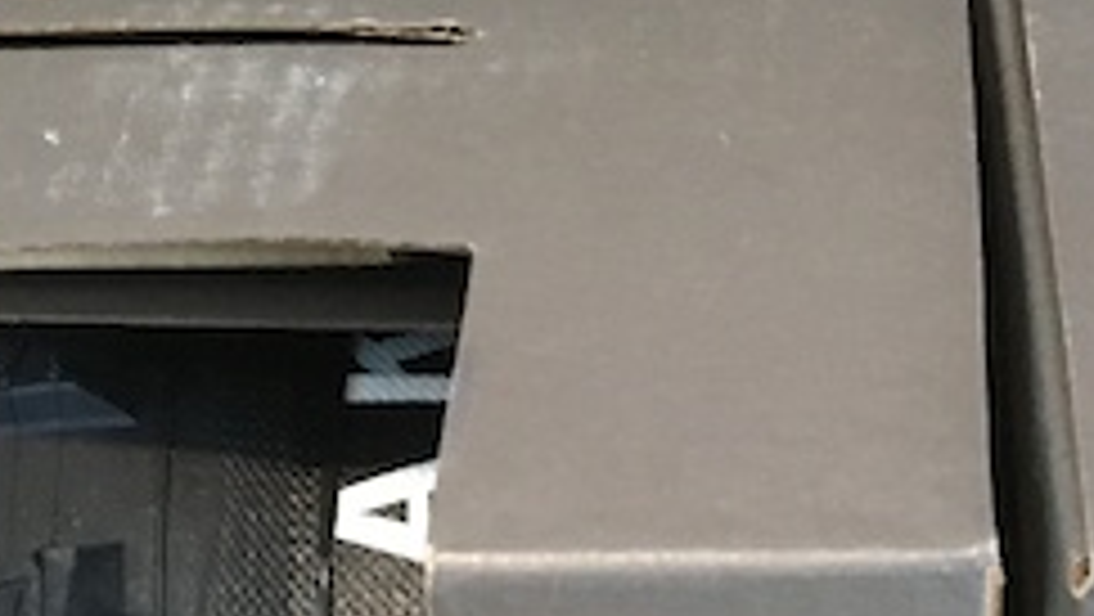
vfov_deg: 11.0
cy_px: 1052
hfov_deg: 20.2
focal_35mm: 104
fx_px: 3019
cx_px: 941
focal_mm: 4.15
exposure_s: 1/30
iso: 160
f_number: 2.2
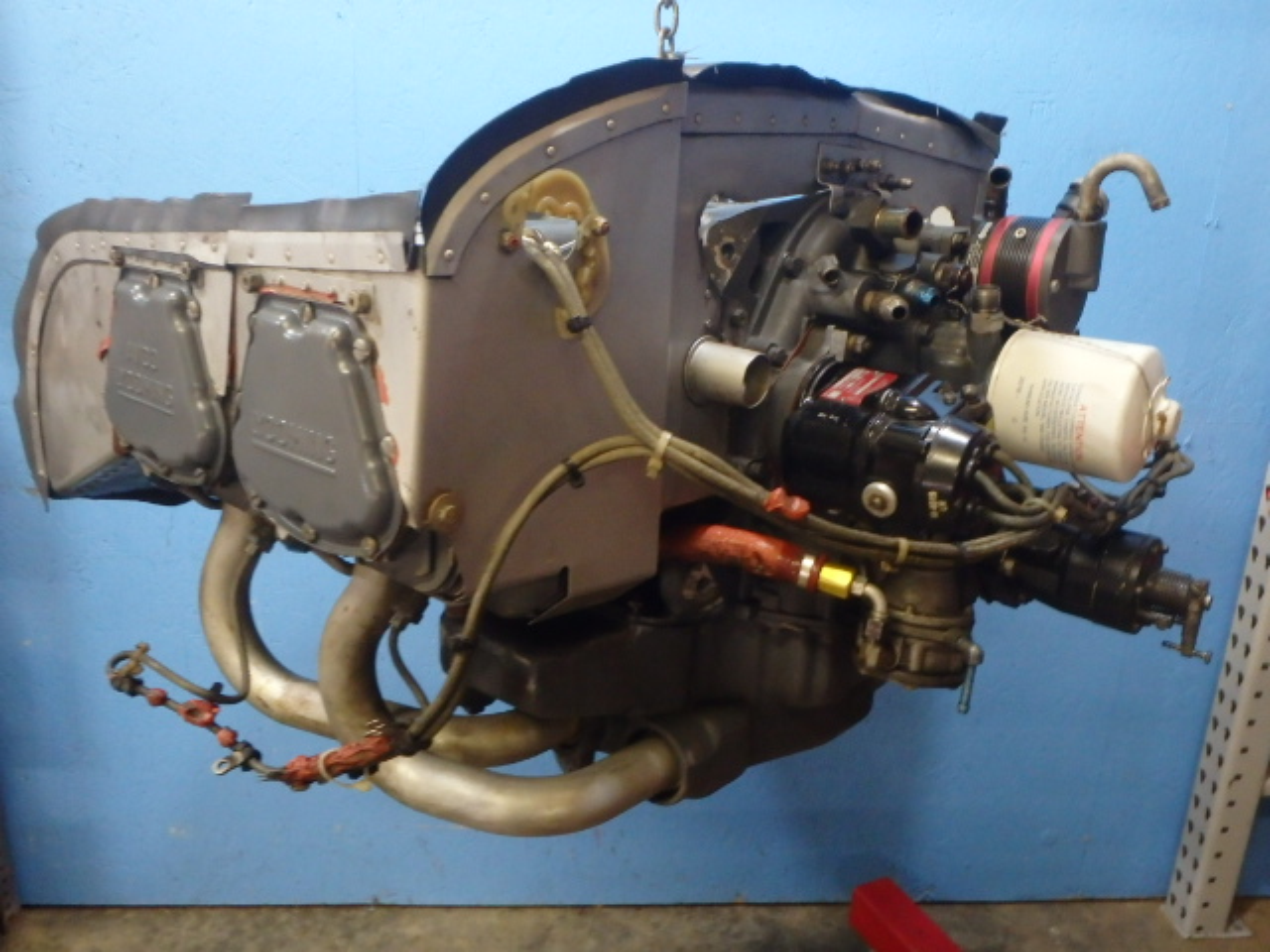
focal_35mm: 28
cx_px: 635
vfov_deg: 49.7
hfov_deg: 63.4
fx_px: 1027
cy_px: 476
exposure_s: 1/13
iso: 800
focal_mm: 5
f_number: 3.9
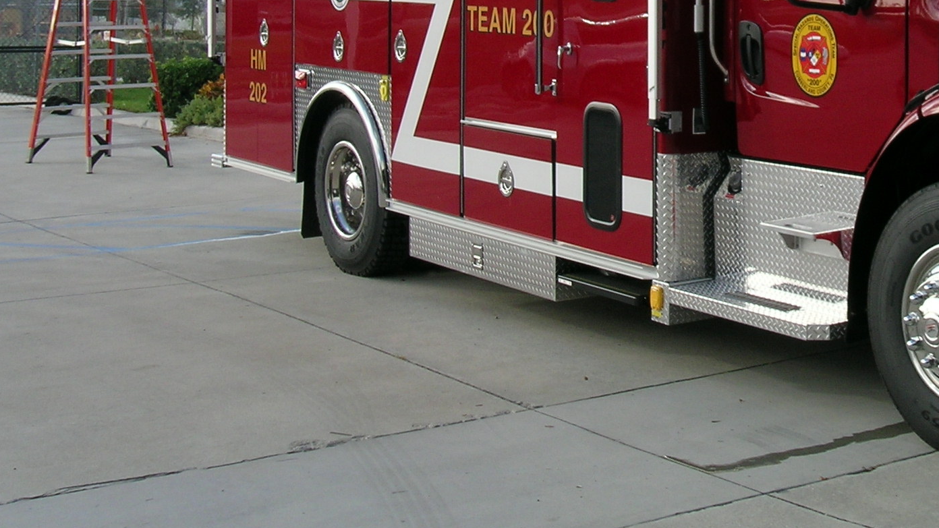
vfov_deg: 16.5
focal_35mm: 71
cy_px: -45
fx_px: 1768
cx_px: 830
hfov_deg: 28.7
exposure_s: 1/169
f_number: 6
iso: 50
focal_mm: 7.2
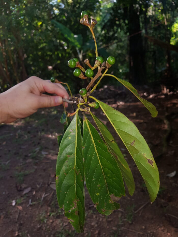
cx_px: 89
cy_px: 118
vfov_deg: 67.3
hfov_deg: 53.1
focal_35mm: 26
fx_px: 178
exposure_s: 1/120
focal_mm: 4.2
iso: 50
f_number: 1.7
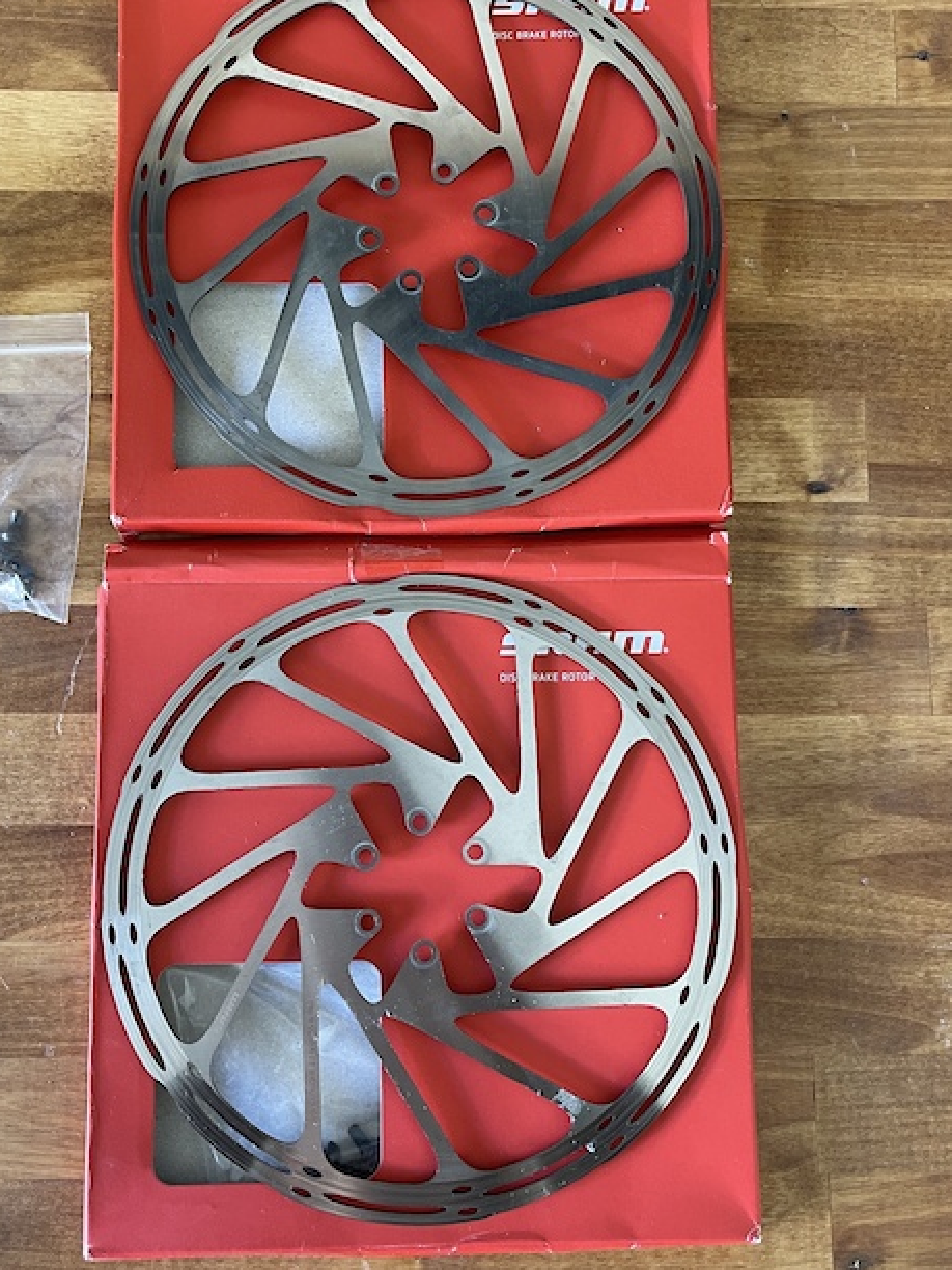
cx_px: 433
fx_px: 1247
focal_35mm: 34
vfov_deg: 53.9
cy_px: 598
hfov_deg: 41.8
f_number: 1.6
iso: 200
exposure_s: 1/60
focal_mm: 5.1
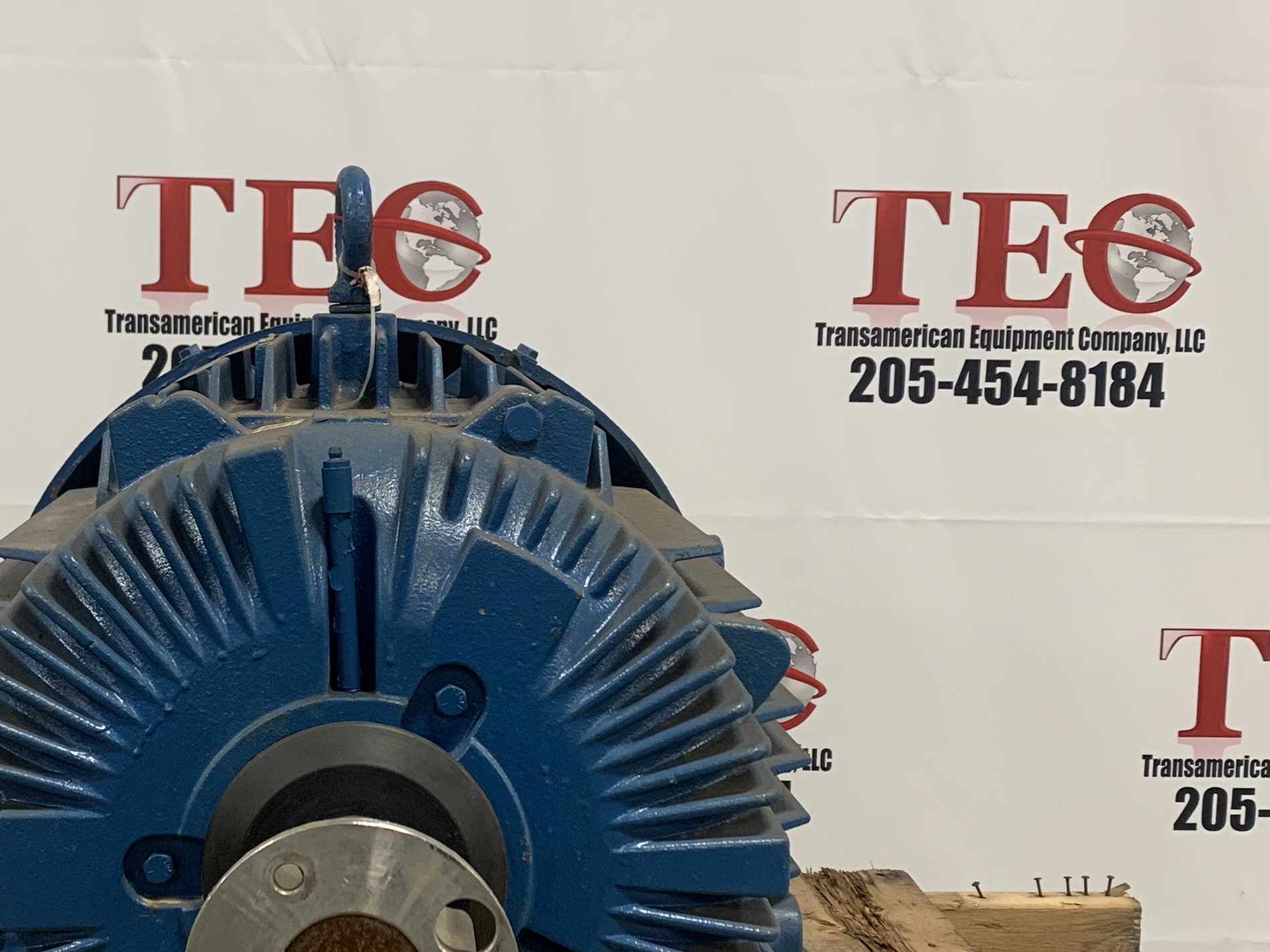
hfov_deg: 34.3
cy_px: 549
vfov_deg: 26.5
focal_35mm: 55
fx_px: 2018
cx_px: 337
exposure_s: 1/60
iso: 100
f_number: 1.8
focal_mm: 4.25
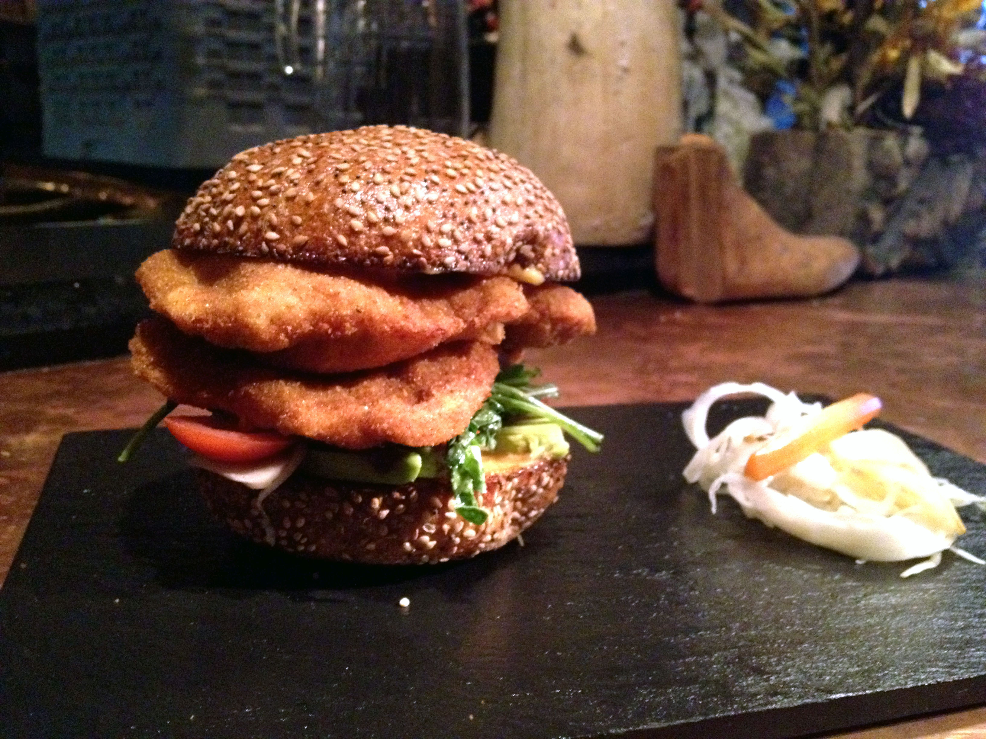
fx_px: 997
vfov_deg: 40.7
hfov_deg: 52.6
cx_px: 493
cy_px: 370
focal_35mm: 35
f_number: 2.4
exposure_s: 1/15
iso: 800
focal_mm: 4.28
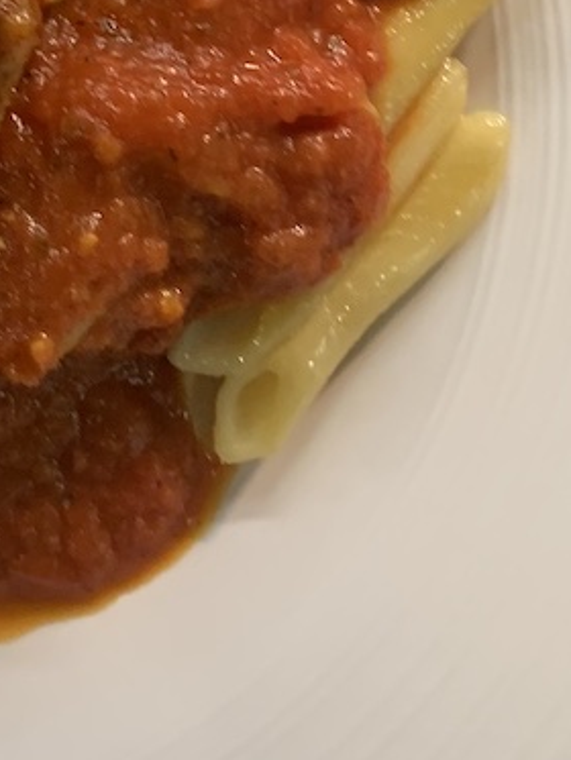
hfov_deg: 15.1
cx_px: -200
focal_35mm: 93
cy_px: -288
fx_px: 2044
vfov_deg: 19.1
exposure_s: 1/60
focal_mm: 4.25
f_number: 1.8
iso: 125
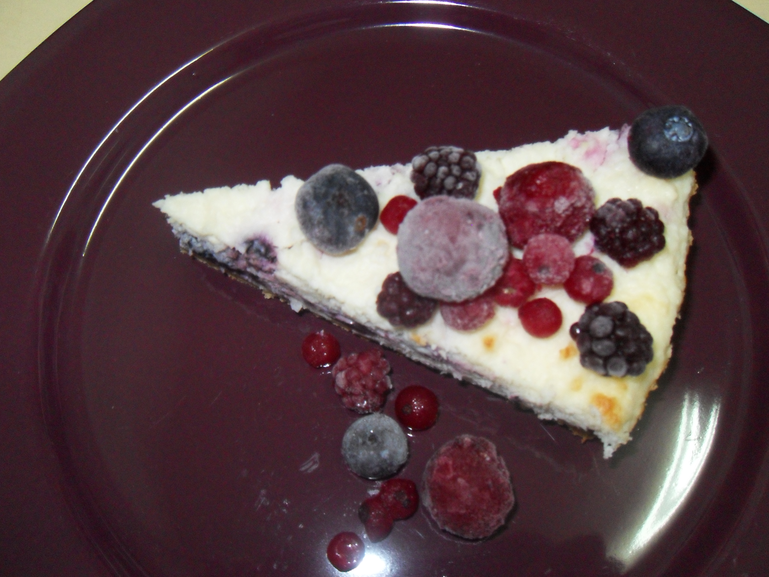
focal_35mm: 35
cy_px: 288
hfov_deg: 52.6
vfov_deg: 40.7
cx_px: 384
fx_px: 778
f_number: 3.5
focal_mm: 6.3
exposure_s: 1/45
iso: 400
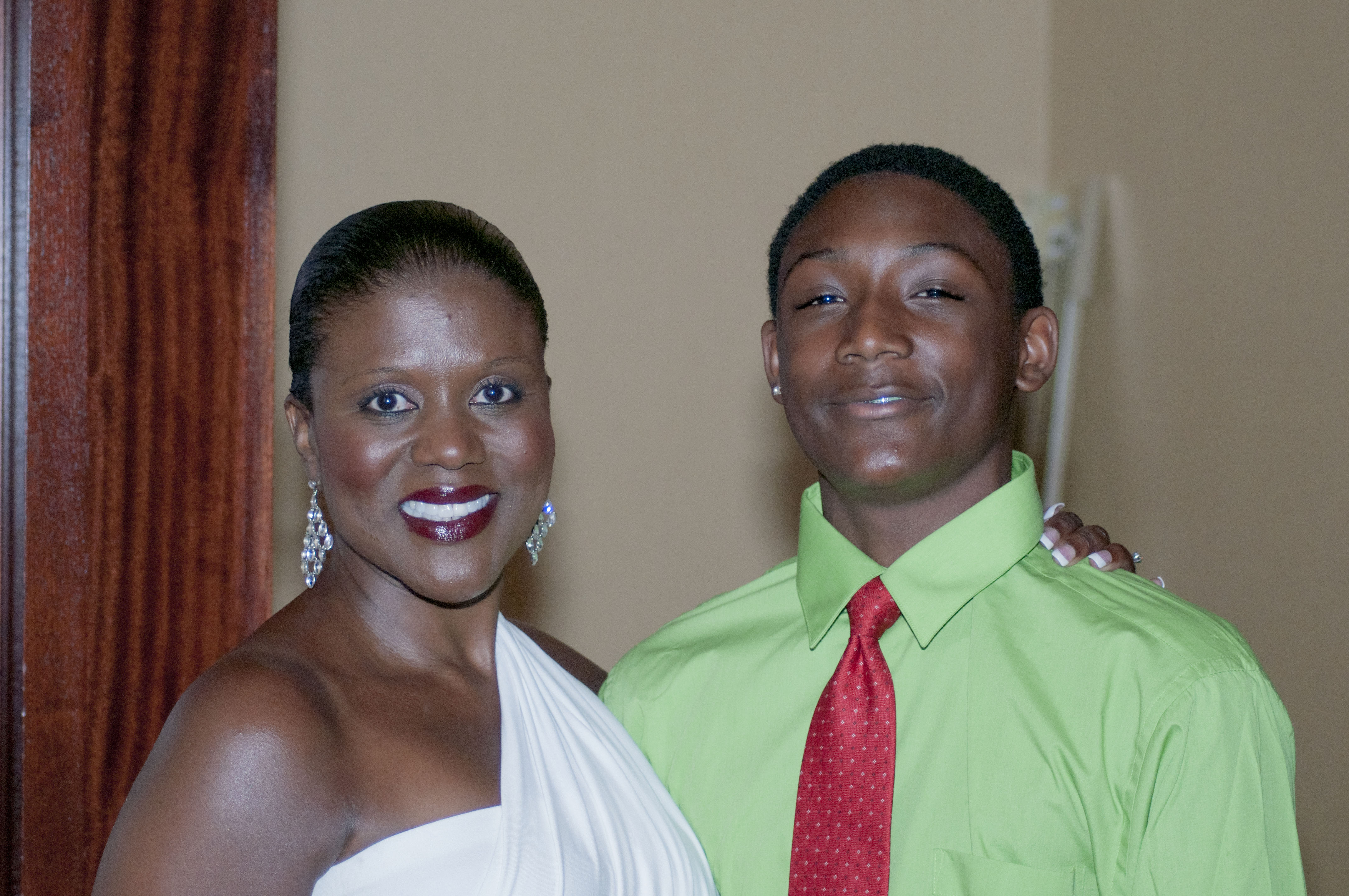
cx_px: 674
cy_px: 448
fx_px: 4379
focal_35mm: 117
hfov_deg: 17.5
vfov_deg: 11.7
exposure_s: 1/125
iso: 200
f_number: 4
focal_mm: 78
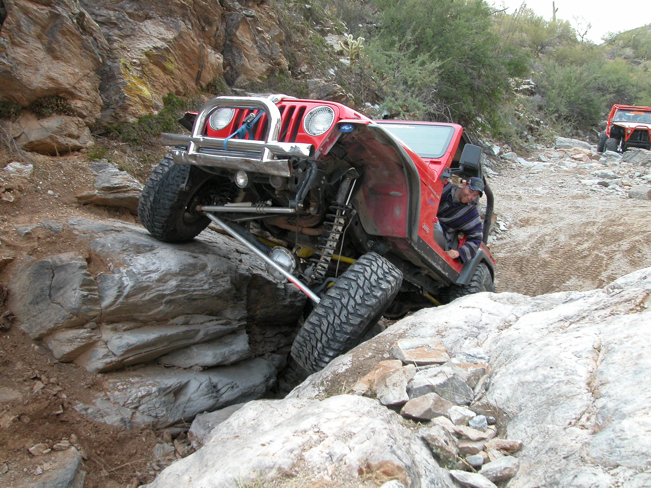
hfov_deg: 60.0
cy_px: 244
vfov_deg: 46.8
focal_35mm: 30
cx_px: 326
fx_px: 564
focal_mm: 7.7
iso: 100
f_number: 3.5
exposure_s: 1/127
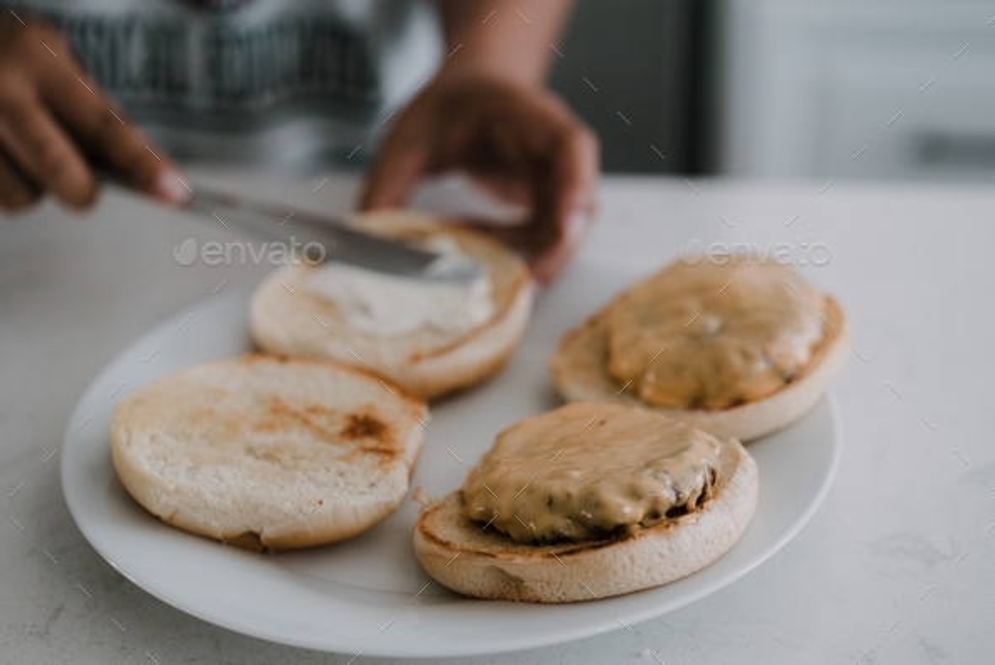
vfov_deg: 24.6
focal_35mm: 55
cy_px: 332
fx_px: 1521
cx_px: 498
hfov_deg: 36.2
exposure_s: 1/320
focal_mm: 55
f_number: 2.5
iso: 1600
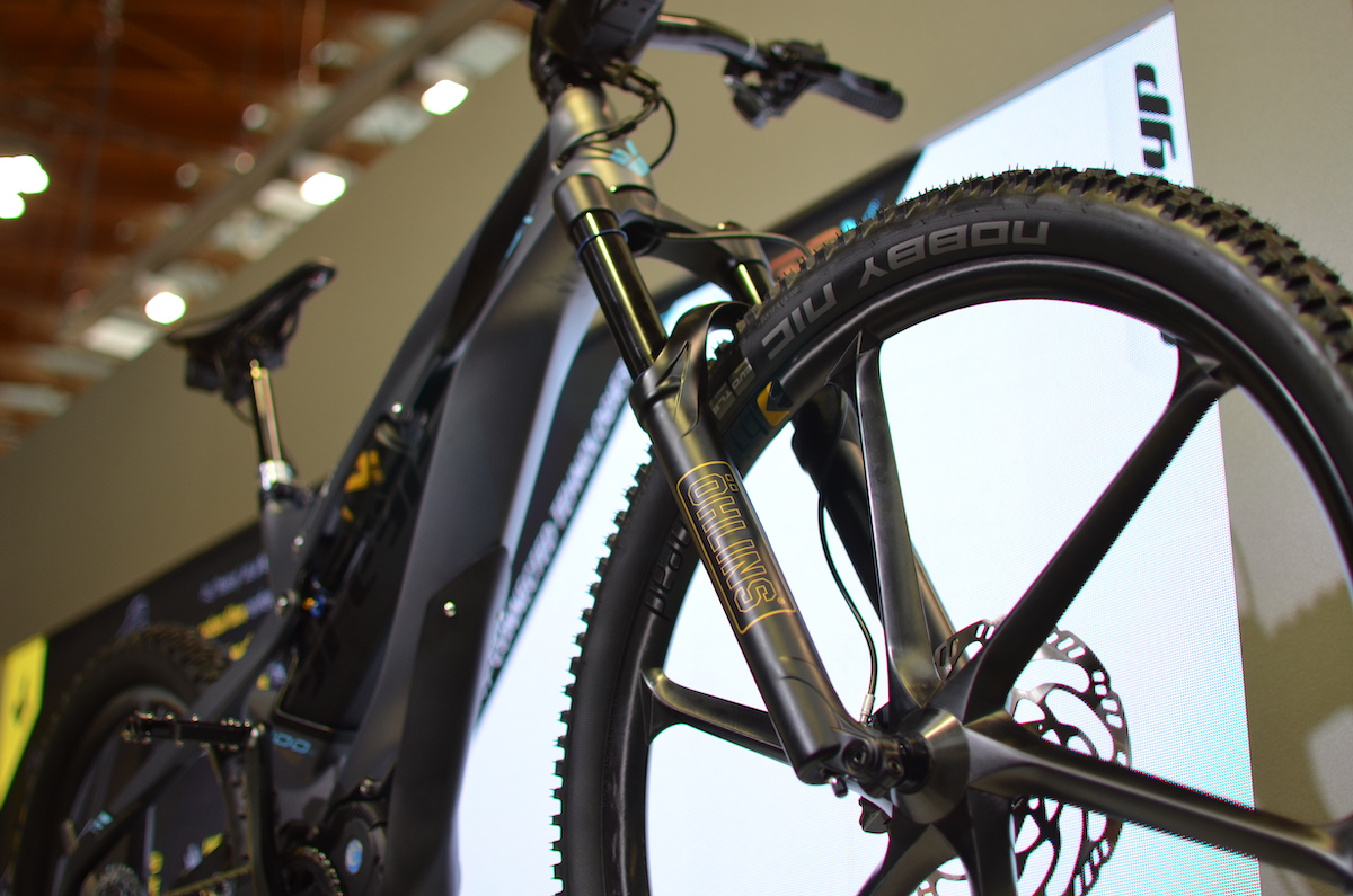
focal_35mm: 52
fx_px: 1969
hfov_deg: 37.9
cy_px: 448
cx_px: 676
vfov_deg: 25.6
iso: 320
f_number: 1.8
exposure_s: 1/500
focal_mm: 35
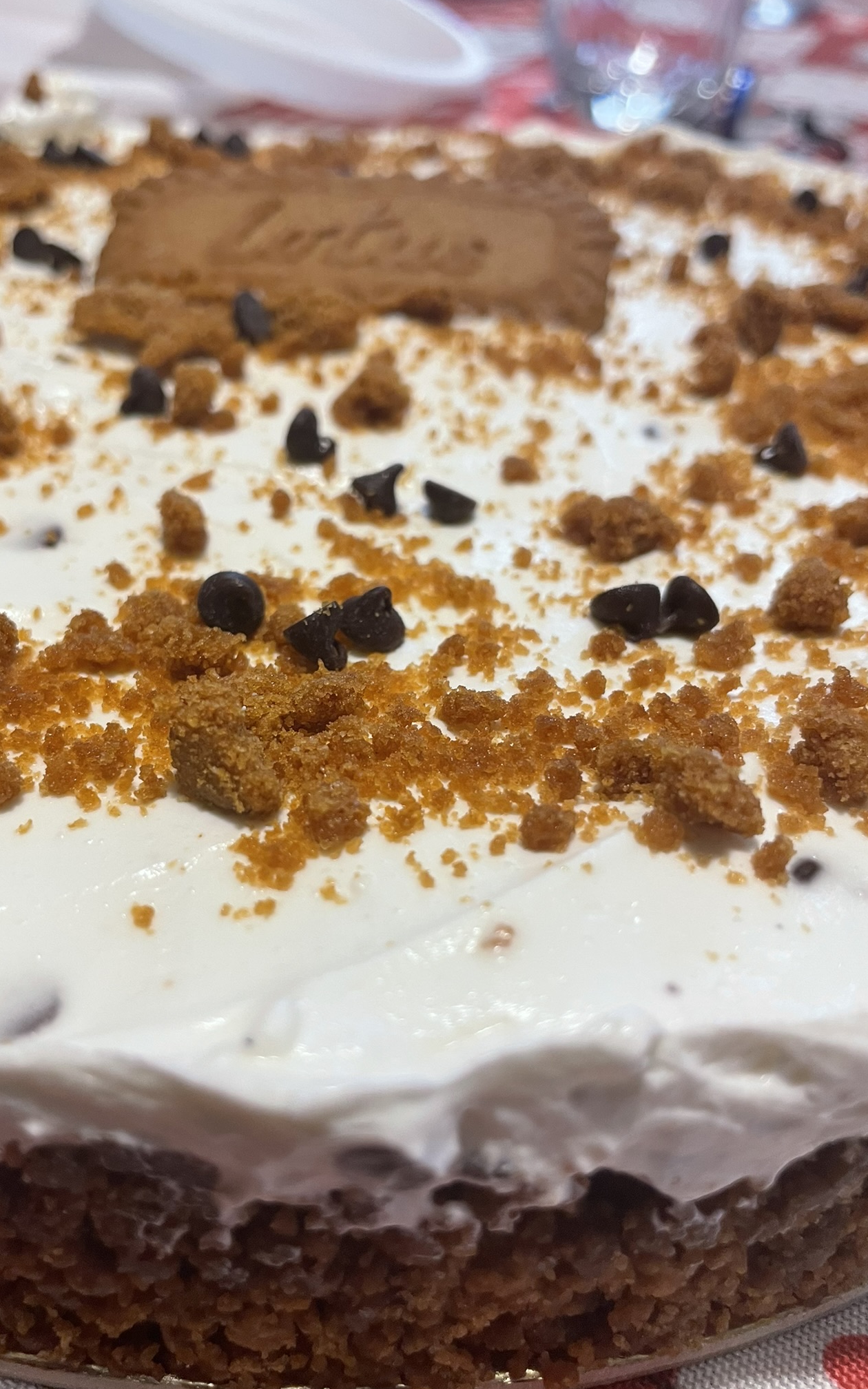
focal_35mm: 28
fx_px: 1060
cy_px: 693
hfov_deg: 44.4
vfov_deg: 66.5
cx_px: 363
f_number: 1.6
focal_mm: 4.2
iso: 80
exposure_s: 1/50
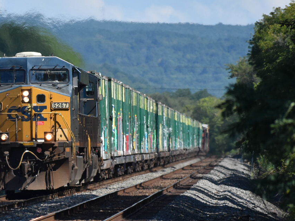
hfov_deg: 4.5
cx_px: 82
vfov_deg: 3.4
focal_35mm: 437
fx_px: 3725
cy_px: 124
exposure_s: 1/1000
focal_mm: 200
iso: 200
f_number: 5.6
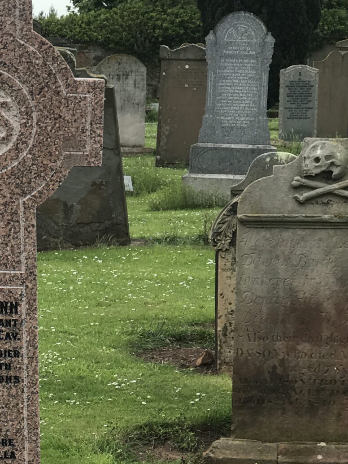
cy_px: 457
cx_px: 26
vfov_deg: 13.8
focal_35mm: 141
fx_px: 1890
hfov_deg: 10.5
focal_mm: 6.6
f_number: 2.8
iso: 20
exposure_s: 1/343
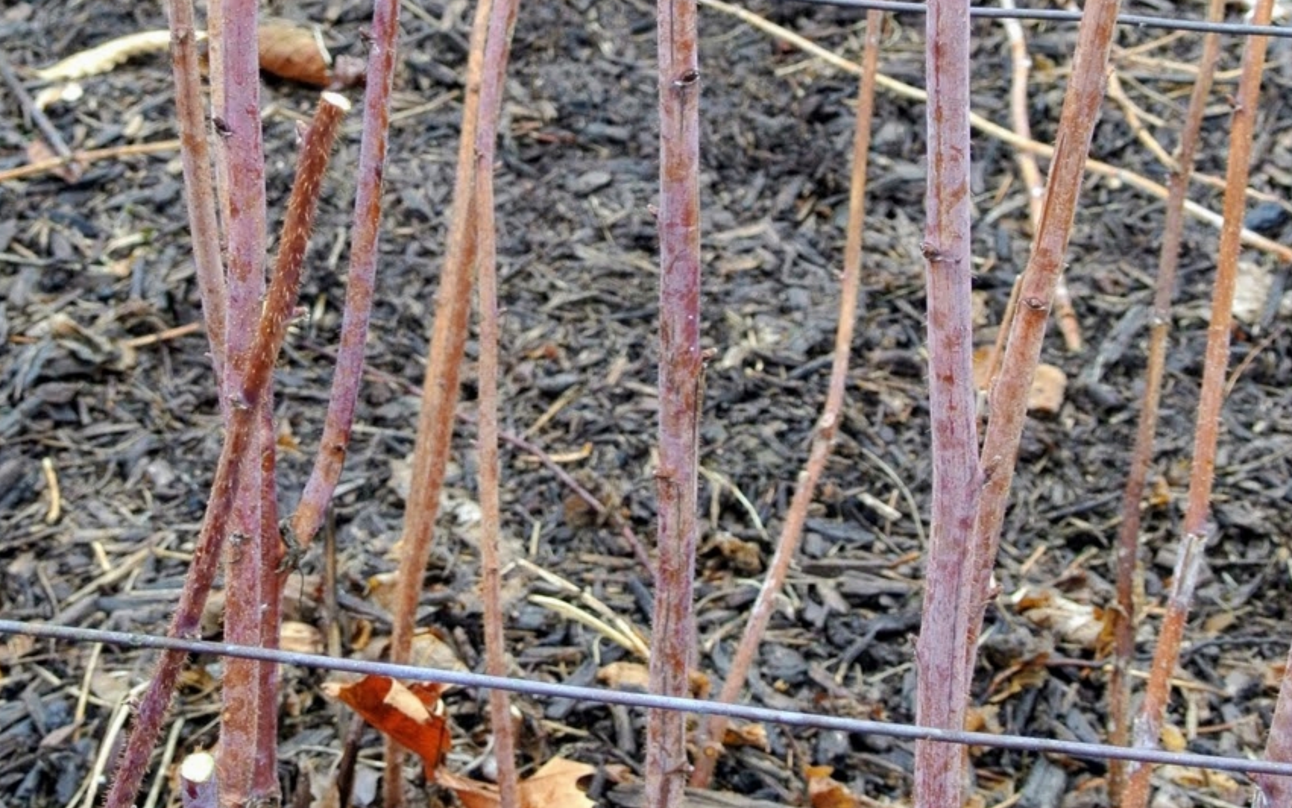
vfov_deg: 11.3
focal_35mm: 116
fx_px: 4085
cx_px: 682
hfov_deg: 18.0
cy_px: 200
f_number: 5
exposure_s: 1/60
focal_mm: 23.6
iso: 320
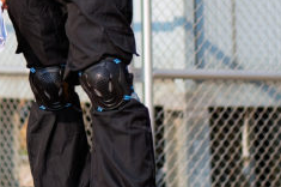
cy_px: -144
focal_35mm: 191
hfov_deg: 10.3
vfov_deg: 7.0
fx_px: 1489
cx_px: -190
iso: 100
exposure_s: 1/2000
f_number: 1.4
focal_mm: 35
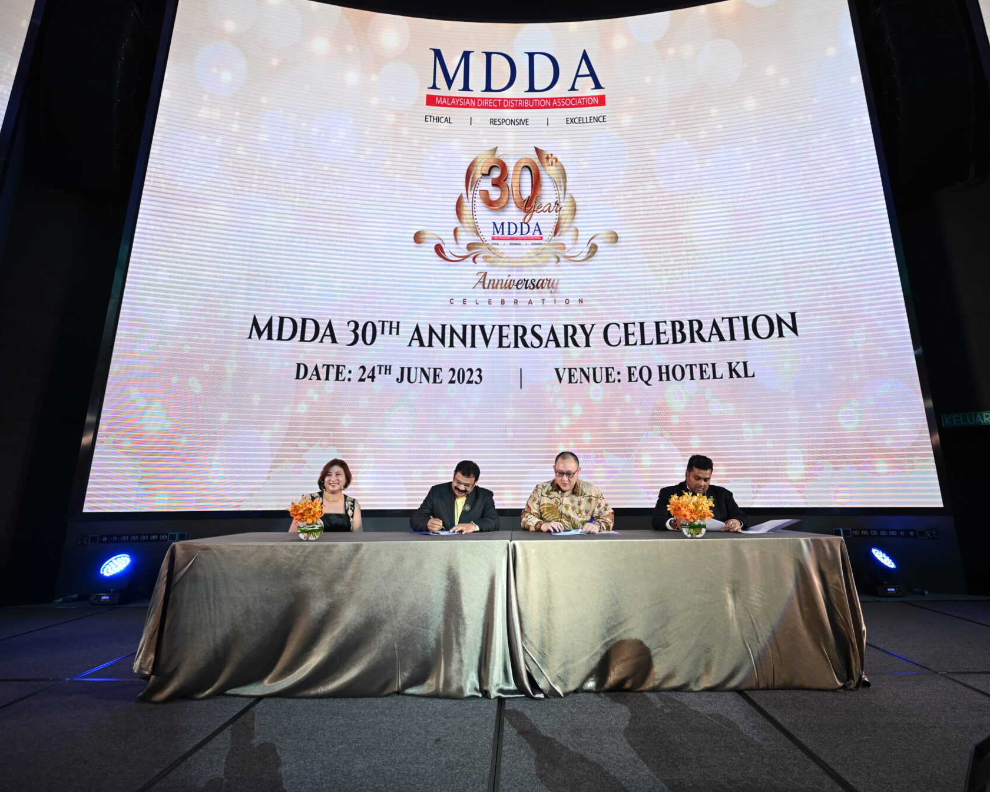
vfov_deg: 80.4
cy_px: 392
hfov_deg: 93.0
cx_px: 525
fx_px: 469
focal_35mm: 16
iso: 500
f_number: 4
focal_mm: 14
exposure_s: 1/60
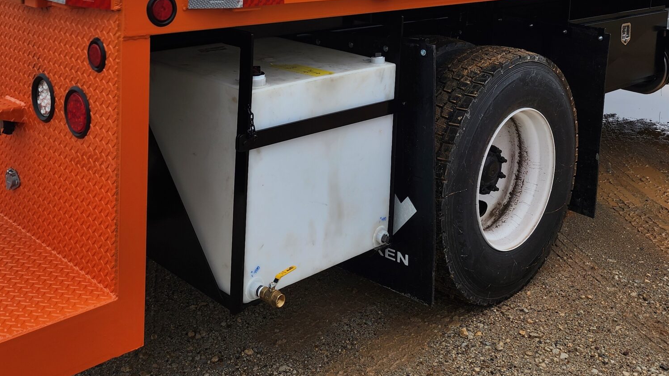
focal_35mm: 43
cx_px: 308
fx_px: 763
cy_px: -4
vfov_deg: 26.2
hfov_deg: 47.3
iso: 12
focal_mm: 6.4
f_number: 1.8
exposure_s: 1/479
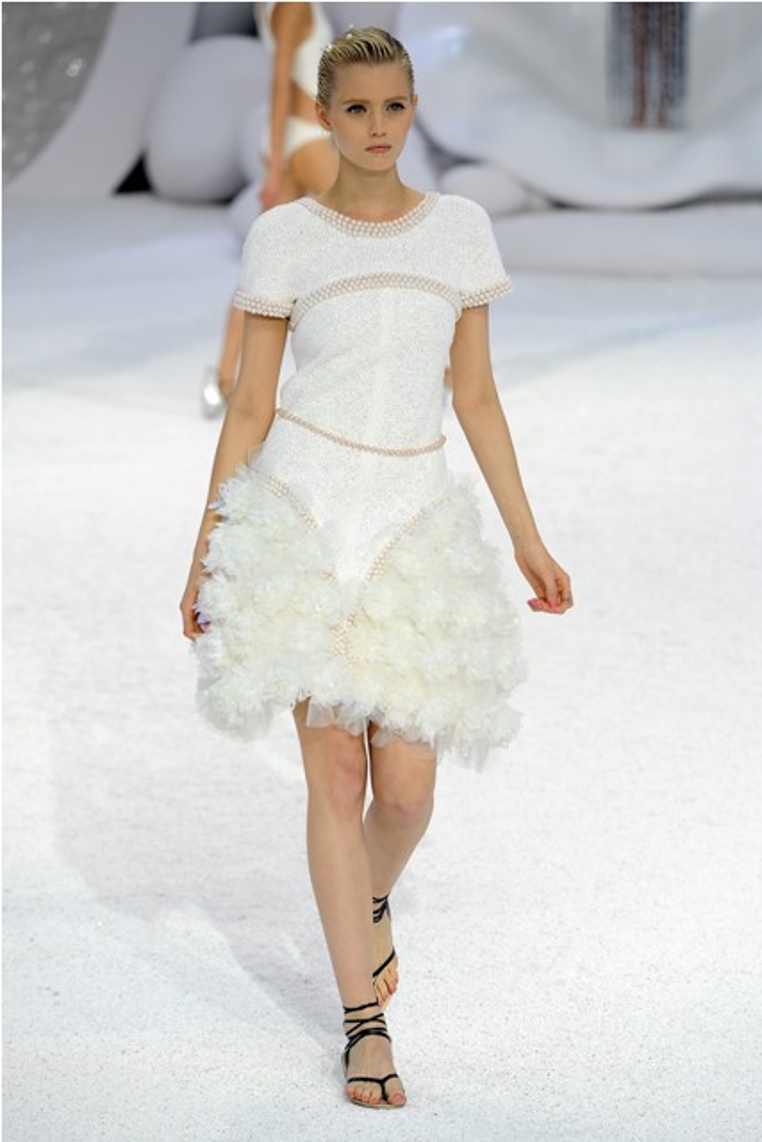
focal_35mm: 200
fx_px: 6346
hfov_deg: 6.9
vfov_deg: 10.3
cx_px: 381
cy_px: 571
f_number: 5.6
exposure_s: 1/1250
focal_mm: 200
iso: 800
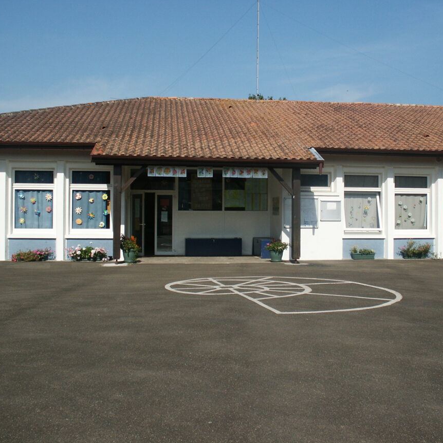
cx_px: 239
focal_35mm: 42
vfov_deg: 40.0
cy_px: 221
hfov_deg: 40.0
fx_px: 608
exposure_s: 1/350
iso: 64
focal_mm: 7.18
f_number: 6.7
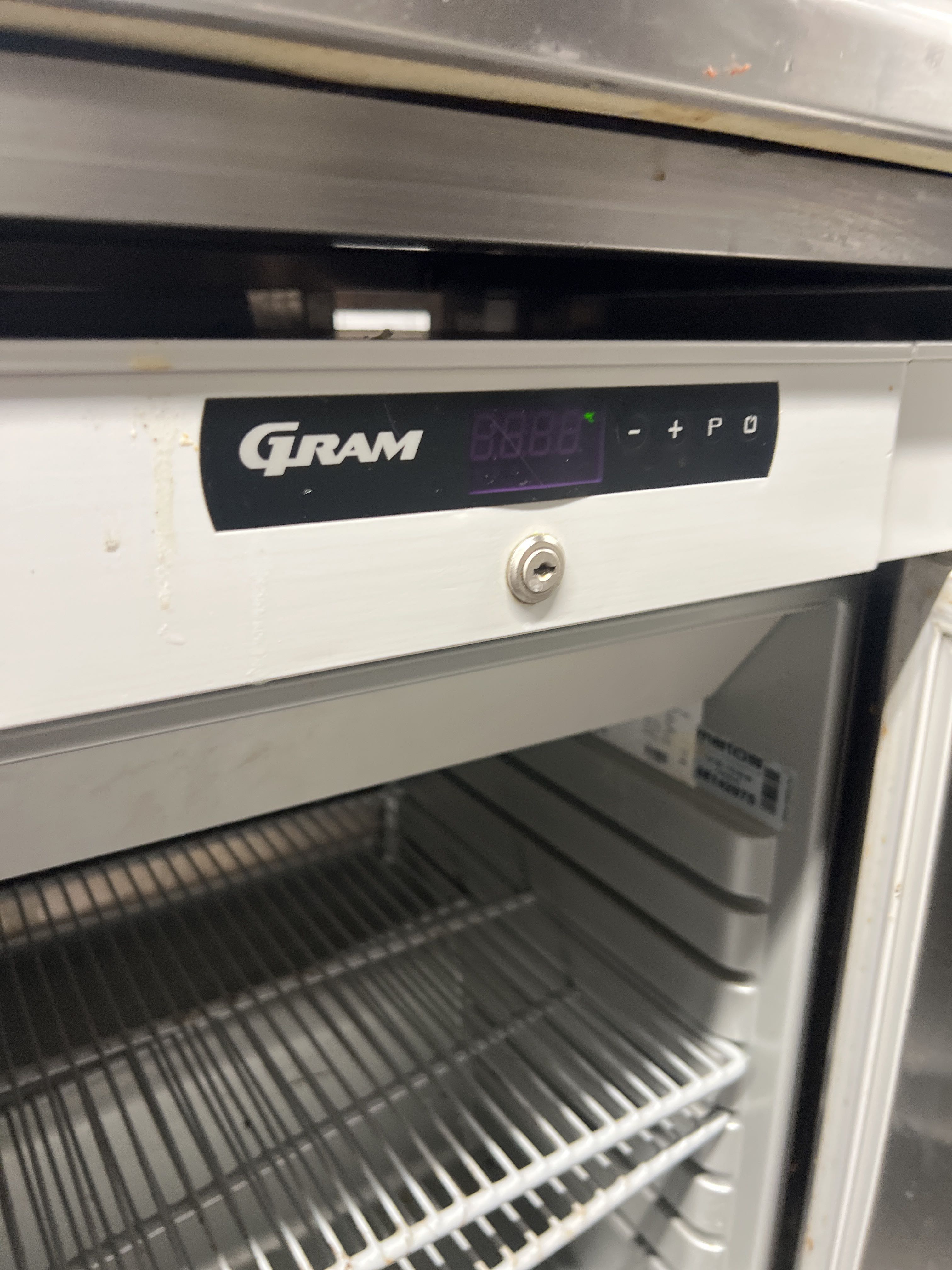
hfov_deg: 53.1
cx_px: 476
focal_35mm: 26
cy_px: 635
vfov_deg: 67.3
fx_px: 953
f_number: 1.5
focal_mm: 5.7
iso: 125
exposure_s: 1/50
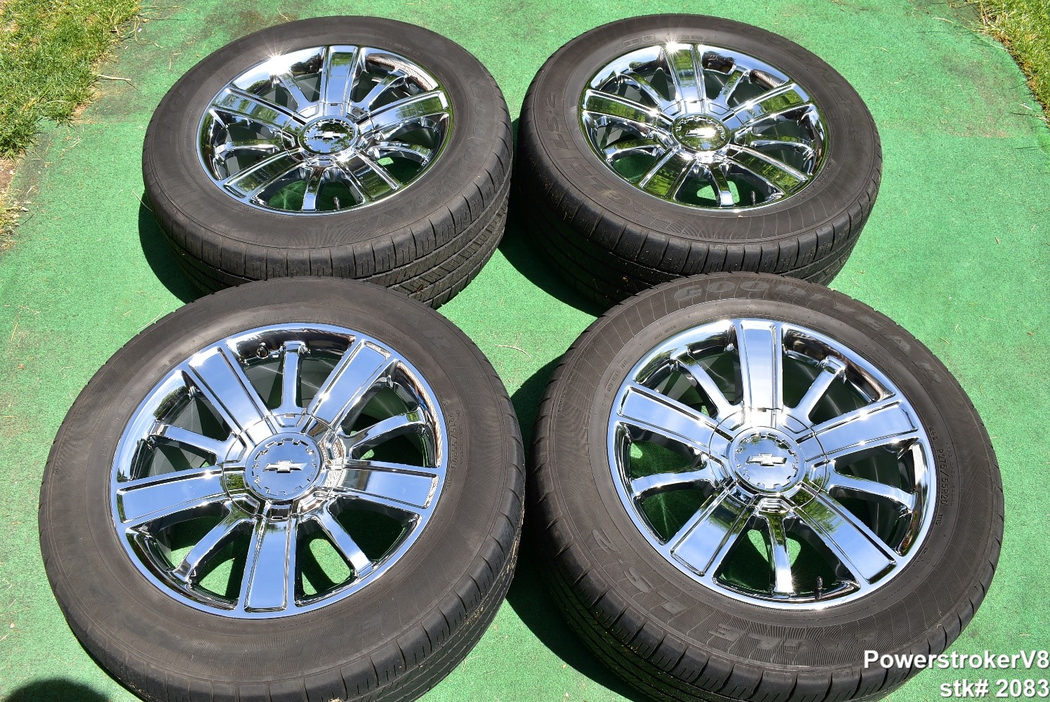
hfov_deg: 61.9
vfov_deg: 43.7
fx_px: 876
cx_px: 525
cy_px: 351
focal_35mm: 30
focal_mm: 20
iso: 100
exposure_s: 1/160
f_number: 8
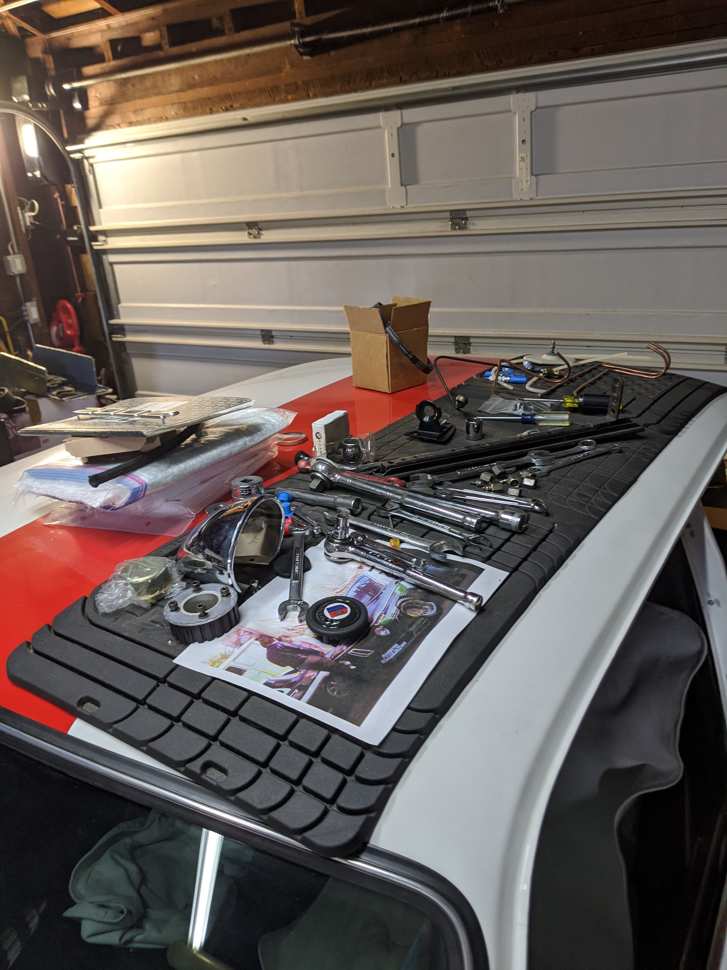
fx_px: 756
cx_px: 364
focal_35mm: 27
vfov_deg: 65.3
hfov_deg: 51.4
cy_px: 485
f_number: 1.8
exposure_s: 1/24
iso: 100
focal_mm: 4.44
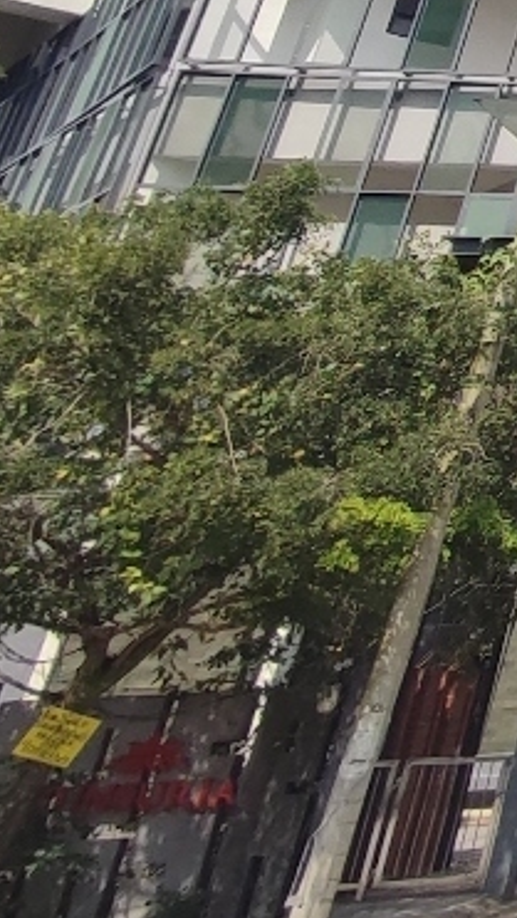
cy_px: -247
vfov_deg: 29.0
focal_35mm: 60
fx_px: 1461
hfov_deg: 12.0
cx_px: 1473
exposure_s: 1/1089
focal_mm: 1.65
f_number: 2.2
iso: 50
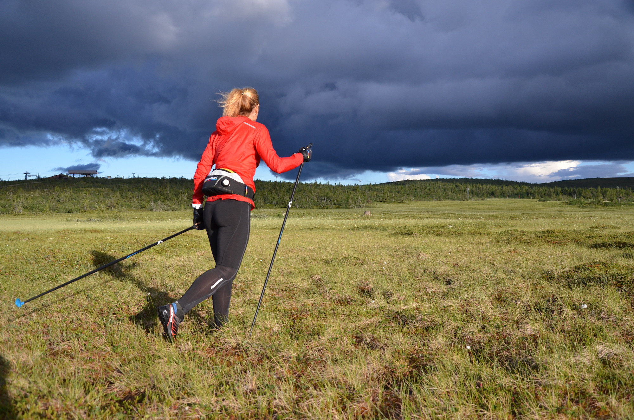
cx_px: 317
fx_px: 633
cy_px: 210
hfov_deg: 53.2
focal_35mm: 36
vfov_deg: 36.7
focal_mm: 24
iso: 400
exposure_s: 1/1250
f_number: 4.5
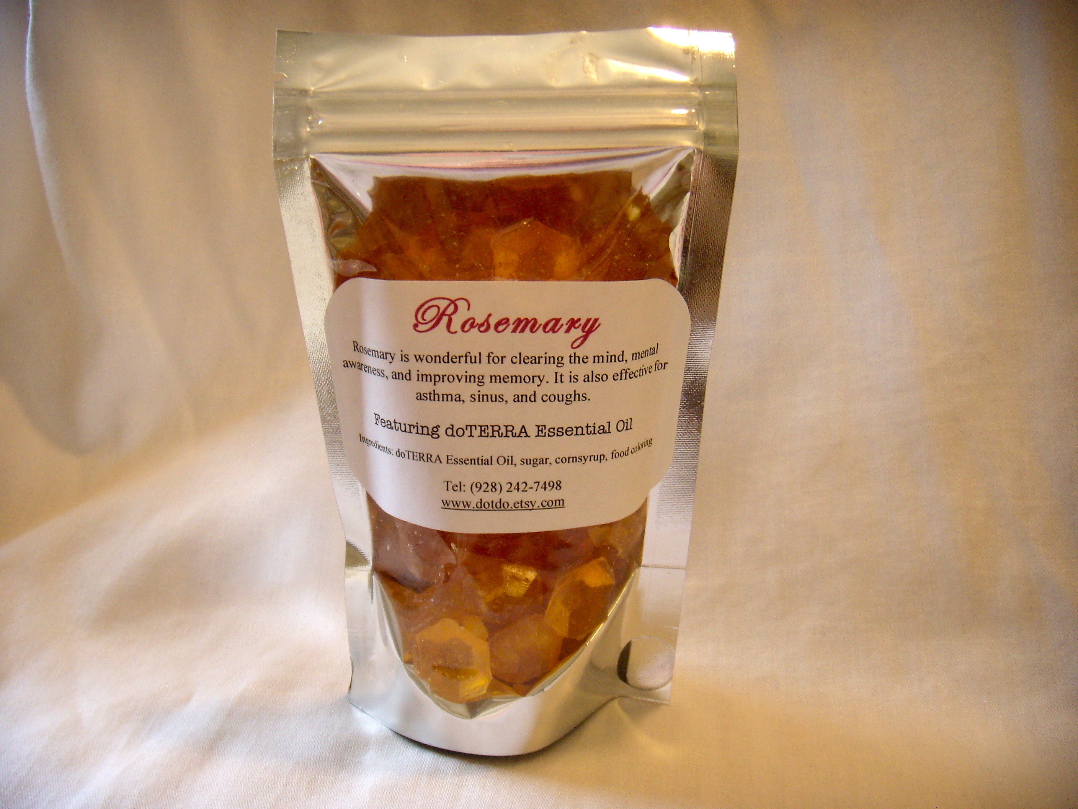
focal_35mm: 38
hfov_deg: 49.0
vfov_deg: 37.7
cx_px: 539
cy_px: 404
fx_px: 1183
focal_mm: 6.4
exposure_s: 1/12.6
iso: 100
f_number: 3.5
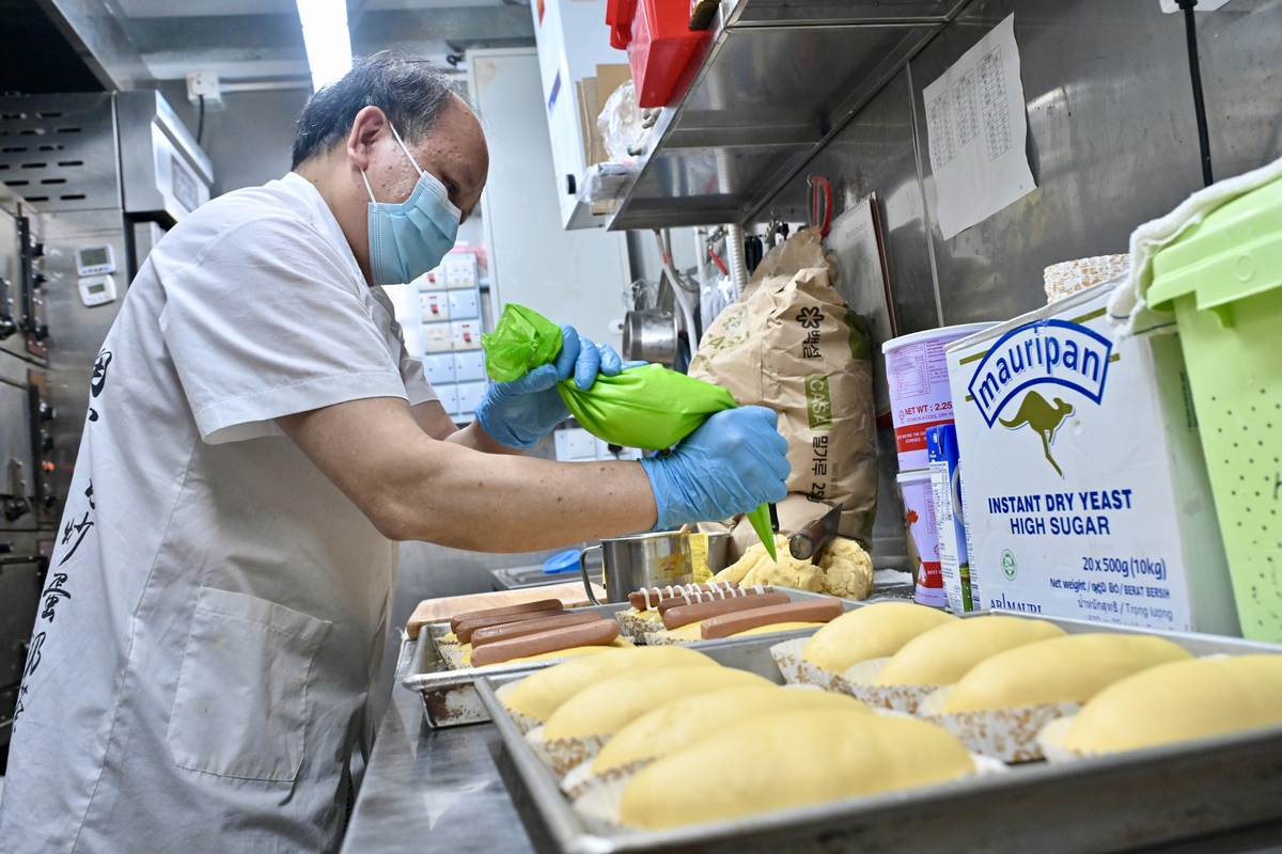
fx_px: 1086
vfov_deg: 43.0
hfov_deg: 61.1
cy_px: 427
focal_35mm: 30
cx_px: 641
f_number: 5.6
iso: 2000
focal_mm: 30.5
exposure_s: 1/160
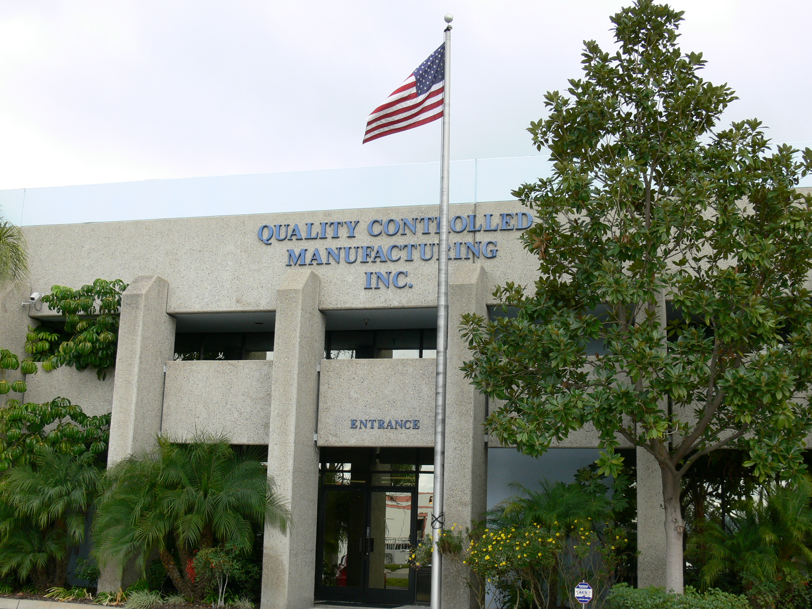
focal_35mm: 45
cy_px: 304
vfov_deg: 32.2
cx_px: 406
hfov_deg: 42.1
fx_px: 1056
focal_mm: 8.9
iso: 80
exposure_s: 1/125
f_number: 4.5
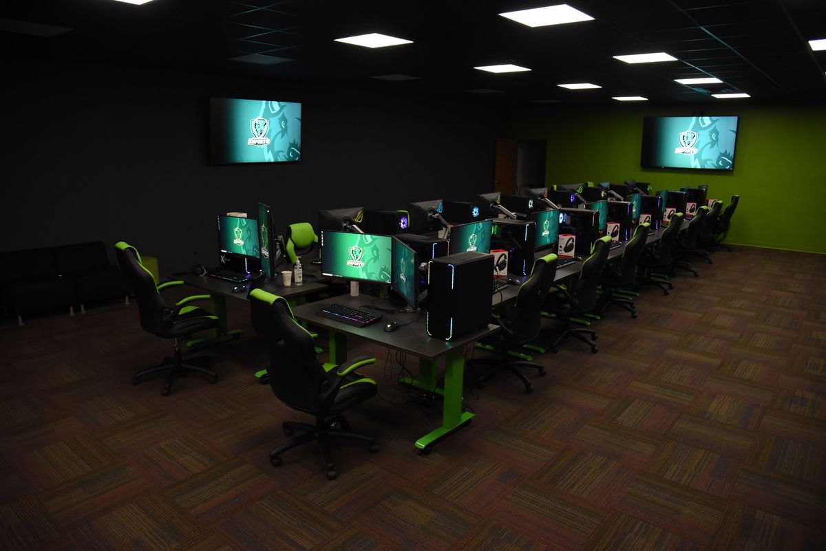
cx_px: 413
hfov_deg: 73.7
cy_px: 276
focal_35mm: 24
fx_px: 551
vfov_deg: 53.2
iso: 4000
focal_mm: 24
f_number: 4
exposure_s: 1/125
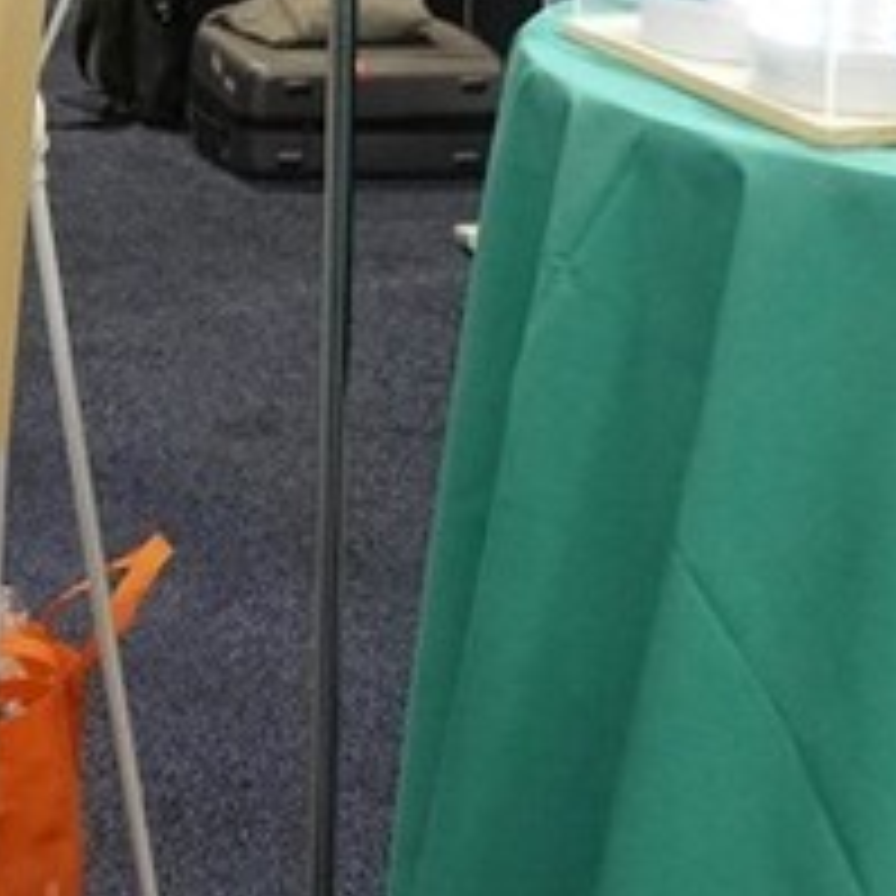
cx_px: -491
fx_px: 3953
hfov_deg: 12.3
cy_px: -396
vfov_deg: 12.4
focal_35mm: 135
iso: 3200
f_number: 4
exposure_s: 1/160
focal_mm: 22
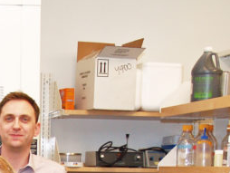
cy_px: 331
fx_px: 858
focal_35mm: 129
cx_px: -74
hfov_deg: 14.6
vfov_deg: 10.7
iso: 400
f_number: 3.6
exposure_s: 1/30
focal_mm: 16
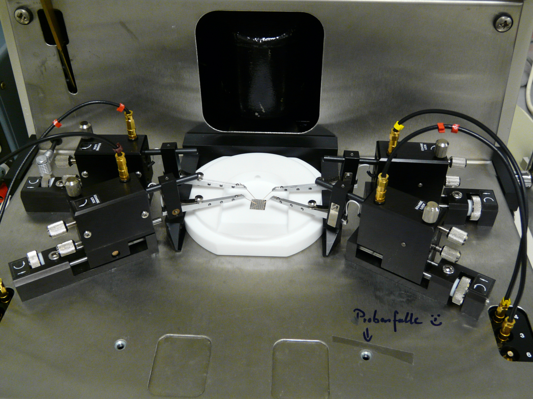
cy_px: 200
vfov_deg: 40.7
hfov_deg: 52.6
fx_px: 539
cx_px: 266
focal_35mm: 35
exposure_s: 1/30
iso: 200
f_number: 2.8
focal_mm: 5.8
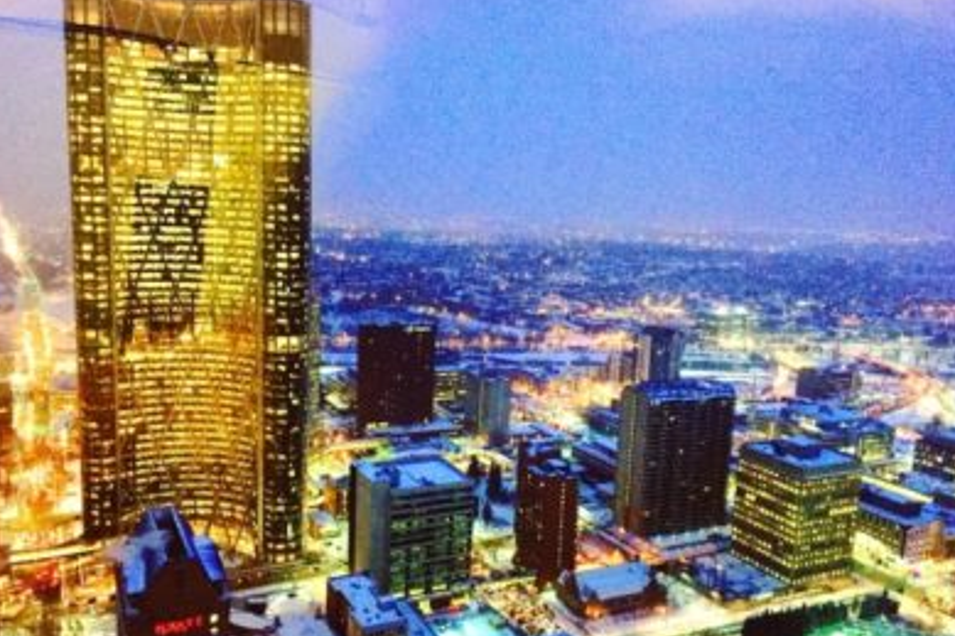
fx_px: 822
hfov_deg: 60.3
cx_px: 469
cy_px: 346
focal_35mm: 31
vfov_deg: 42.3
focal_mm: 4.15
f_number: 2.2
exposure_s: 1/15
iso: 640
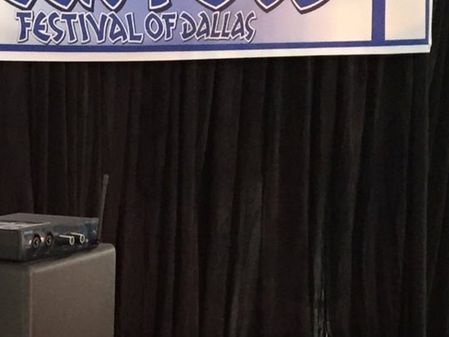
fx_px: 1439
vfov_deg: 12.8
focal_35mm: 111
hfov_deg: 17.1
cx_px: -50
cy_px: 454
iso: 200
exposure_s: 1/30
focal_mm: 4.15
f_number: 2.2
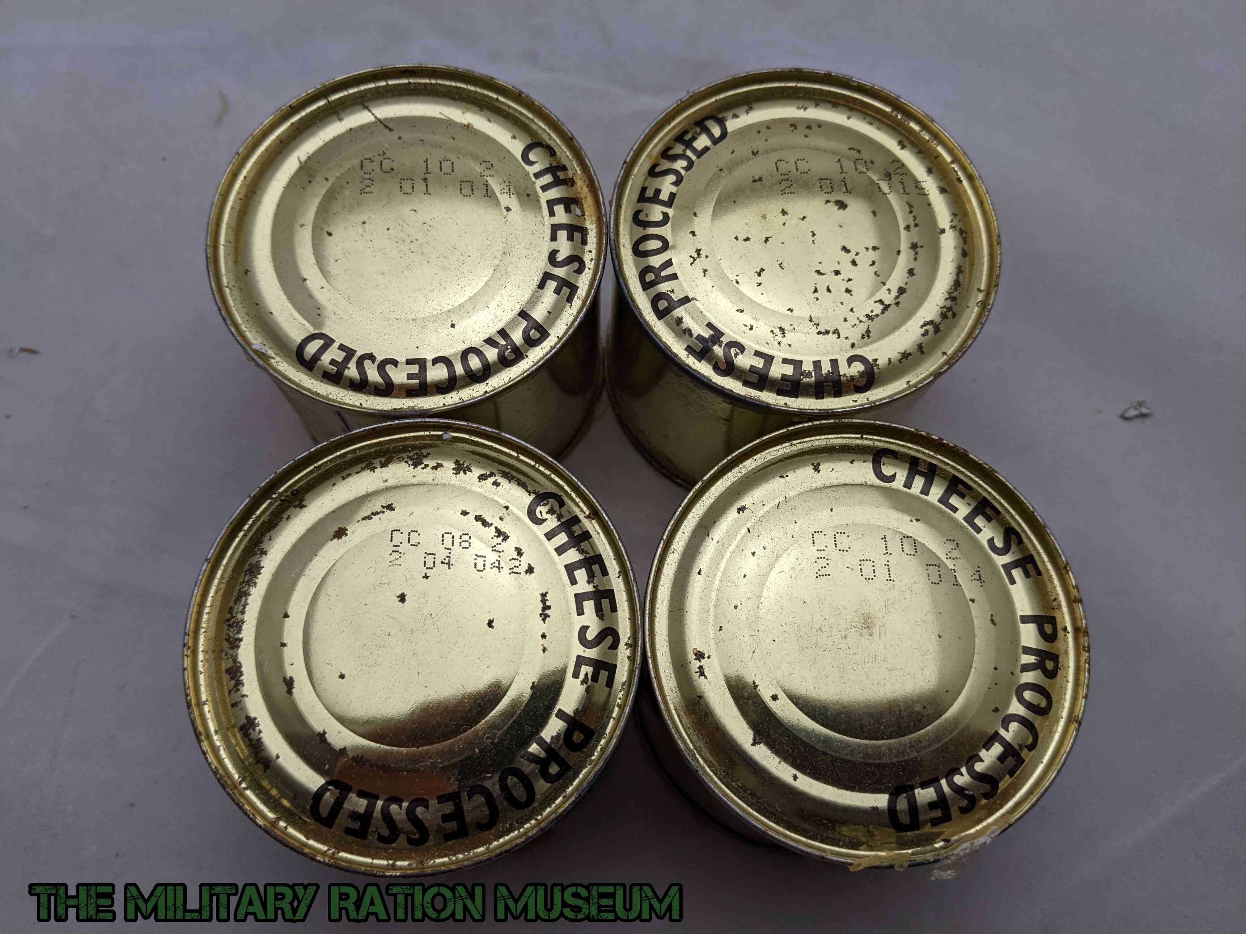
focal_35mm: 27
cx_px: 623
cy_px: 467
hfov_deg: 65.3
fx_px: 972
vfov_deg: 51.4
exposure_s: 1/360
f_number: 1.73
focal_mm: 4.38
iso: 58
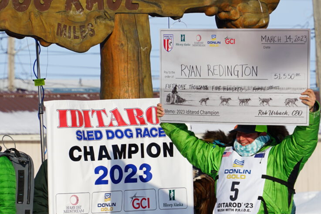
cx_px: 112
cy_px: 128
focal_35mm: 417
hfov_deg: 4.9
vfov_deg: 3.3
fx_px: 3717
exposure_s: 1/400
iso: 100
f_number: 9
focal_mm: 200
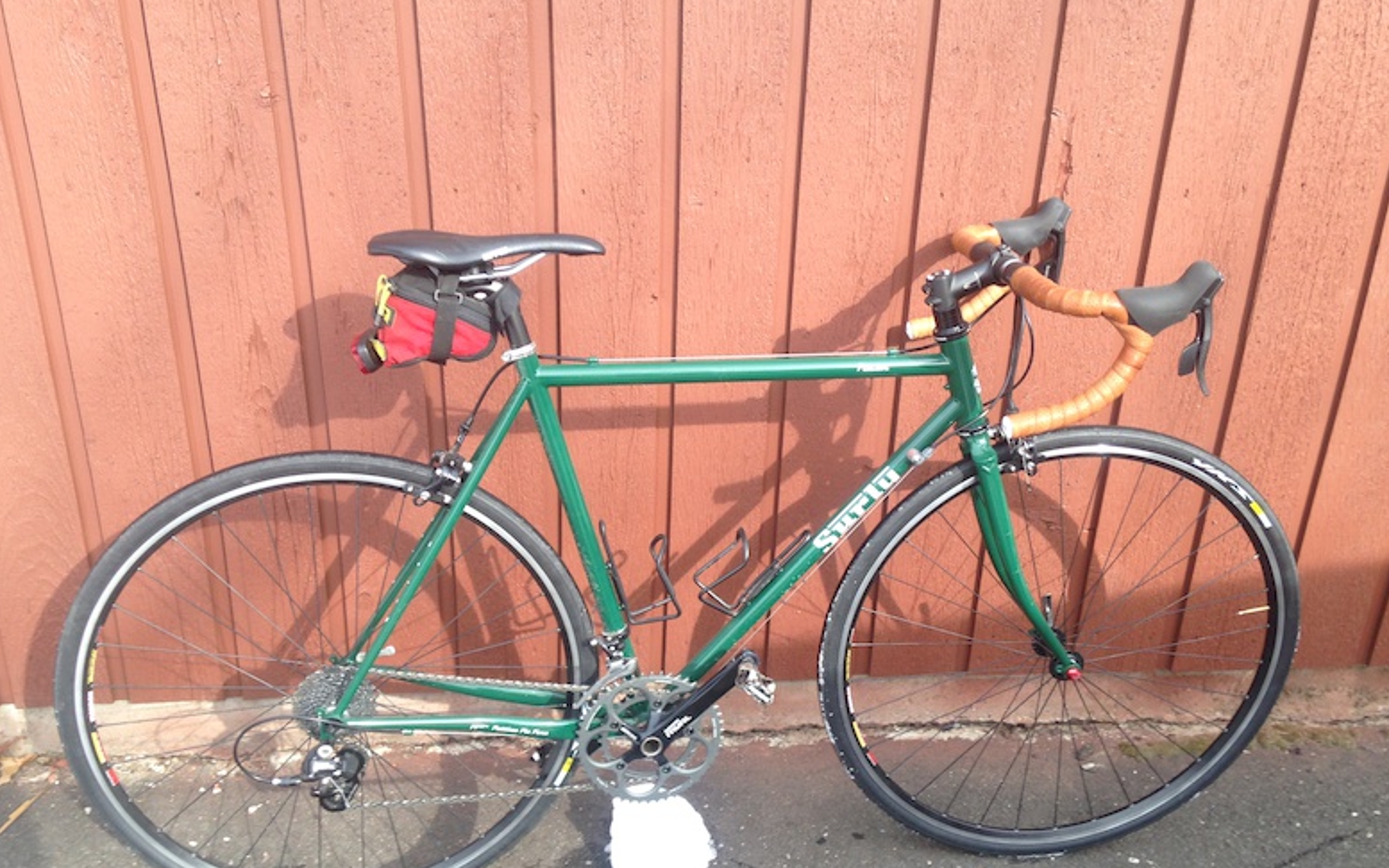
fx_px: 1363
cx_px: 678
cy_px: 497
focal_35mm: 36
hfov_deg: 54.0
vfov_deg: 35.3
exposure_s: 1/245
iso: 50
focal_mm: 4.12
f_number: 2.4
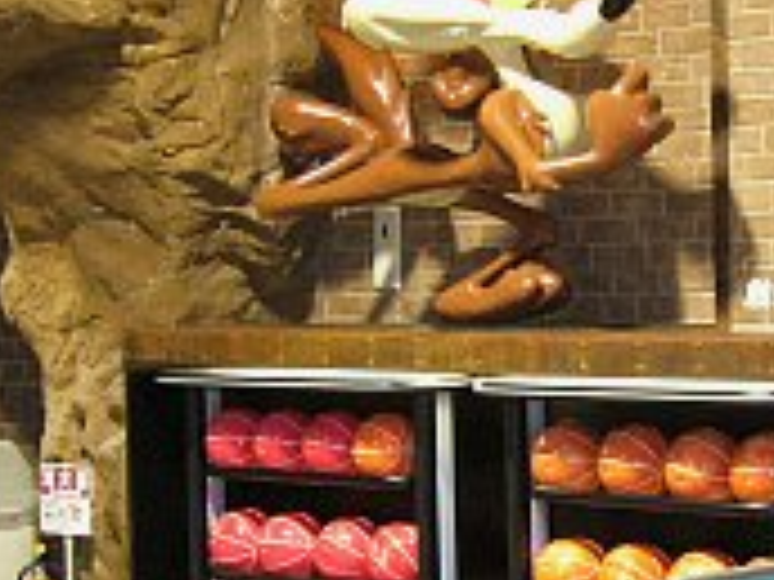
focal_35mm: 104
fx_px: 2325
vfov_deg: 14.2
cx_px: 590
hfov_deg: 18.8
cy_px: 315
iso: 250
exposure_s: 1/30
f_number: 2.8
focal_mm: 5.8
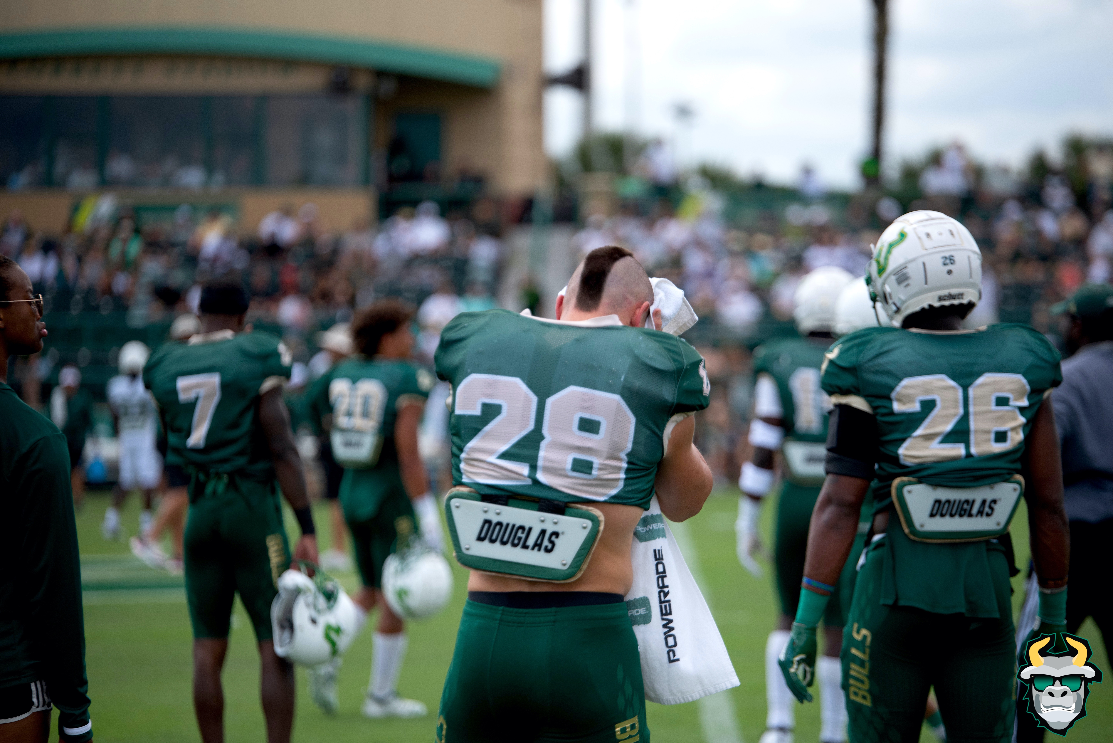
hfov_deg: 12.4
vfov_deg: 8.3
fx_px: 5103
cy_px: 372
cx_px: 556
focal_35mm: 165
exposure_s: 1/4000
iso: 320
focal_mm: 165
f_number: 2.8
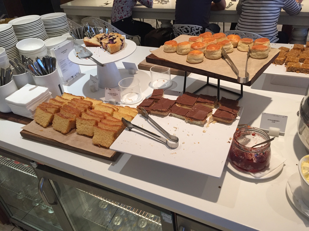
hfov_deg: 61.7
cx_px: 154
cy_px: 116
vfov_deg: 48.2
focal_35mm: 29
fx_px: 259
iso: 80
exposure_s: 1/33
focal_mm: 4.15
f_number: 2.2
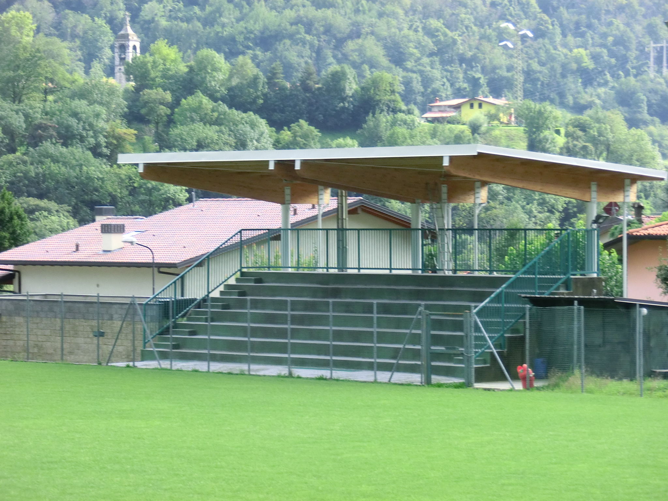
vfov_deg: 9.8
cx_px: 334
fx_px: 2933
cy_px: 250
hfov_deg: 13.0
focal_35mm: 152
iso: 125
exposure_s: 1/160
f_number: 5.9
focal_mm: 26.91
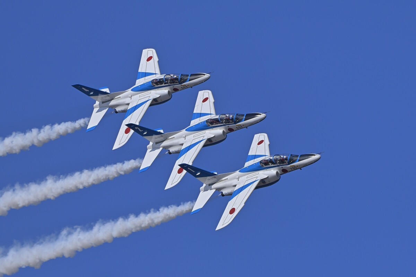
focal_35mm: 750
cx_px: 208
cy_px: 138
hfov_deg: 2.7
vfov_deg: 1.8
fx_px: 8666
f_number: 6.3
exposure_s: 1/2000
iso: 100
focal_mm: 500
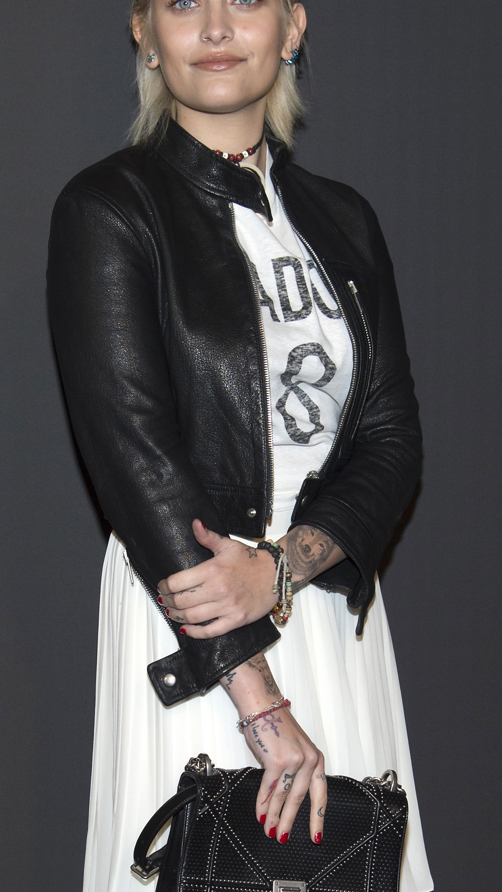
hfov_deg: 16.5
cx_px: 244
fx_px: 1727
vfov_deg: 29.0
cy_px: 444
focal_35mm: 73
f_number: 5.6
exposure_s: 1/250
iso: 640
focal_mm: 48
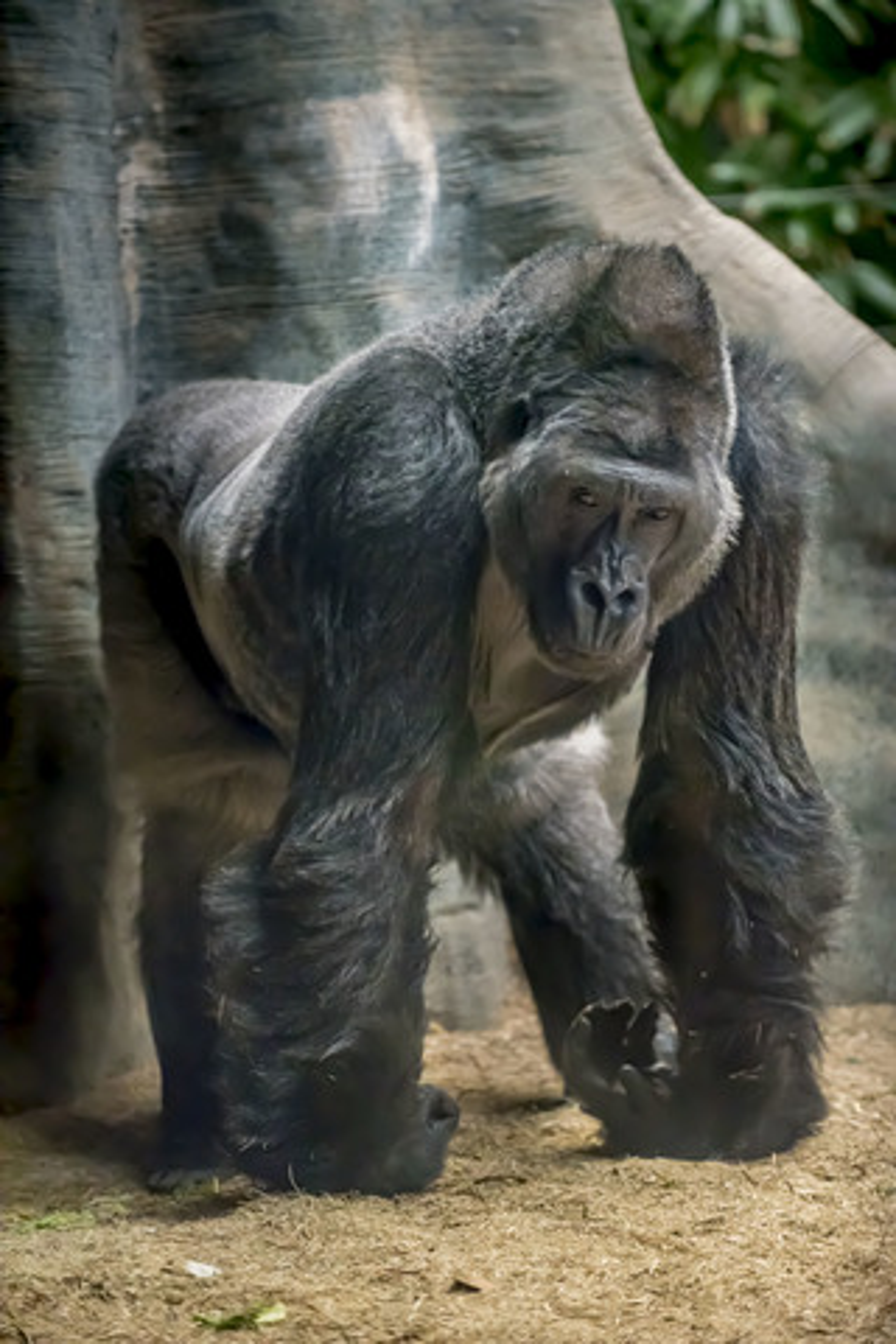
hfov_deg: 8.1
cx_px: 448
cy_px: 672
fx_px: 6346
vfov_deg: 12.1
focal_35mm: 170
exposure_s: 1/320
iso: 12800
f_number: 2.8
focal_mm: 170
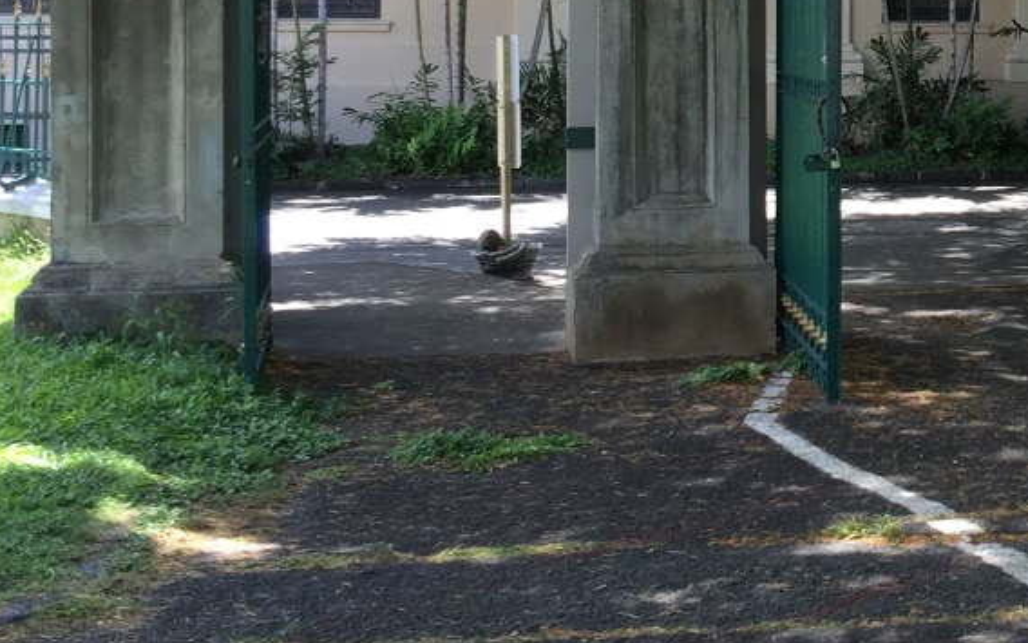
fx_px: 2185
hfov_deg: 24.9
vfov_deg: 16.5
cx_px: 1084
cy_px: 56
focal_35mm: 78
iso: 32
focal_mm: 4.15
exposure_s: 1/201
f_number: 2.2
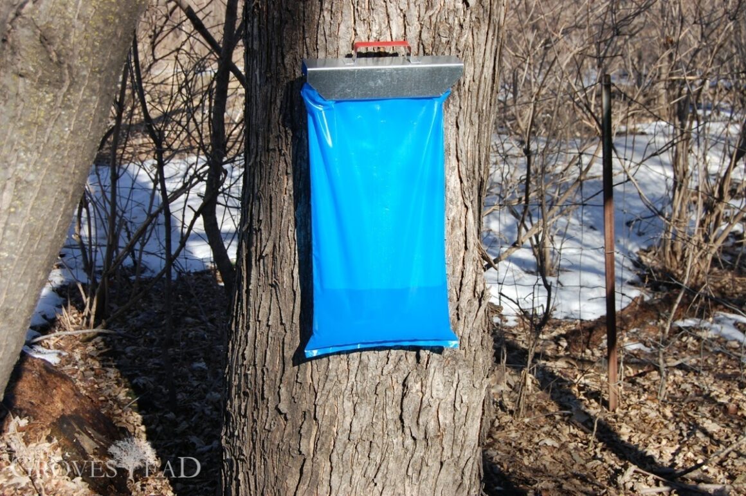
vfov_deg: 26.4
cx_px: 373
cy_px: 248
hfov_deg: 38.9
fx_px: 1056
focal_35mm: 51
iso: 200
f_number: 8
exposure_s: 1/250
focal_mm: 34
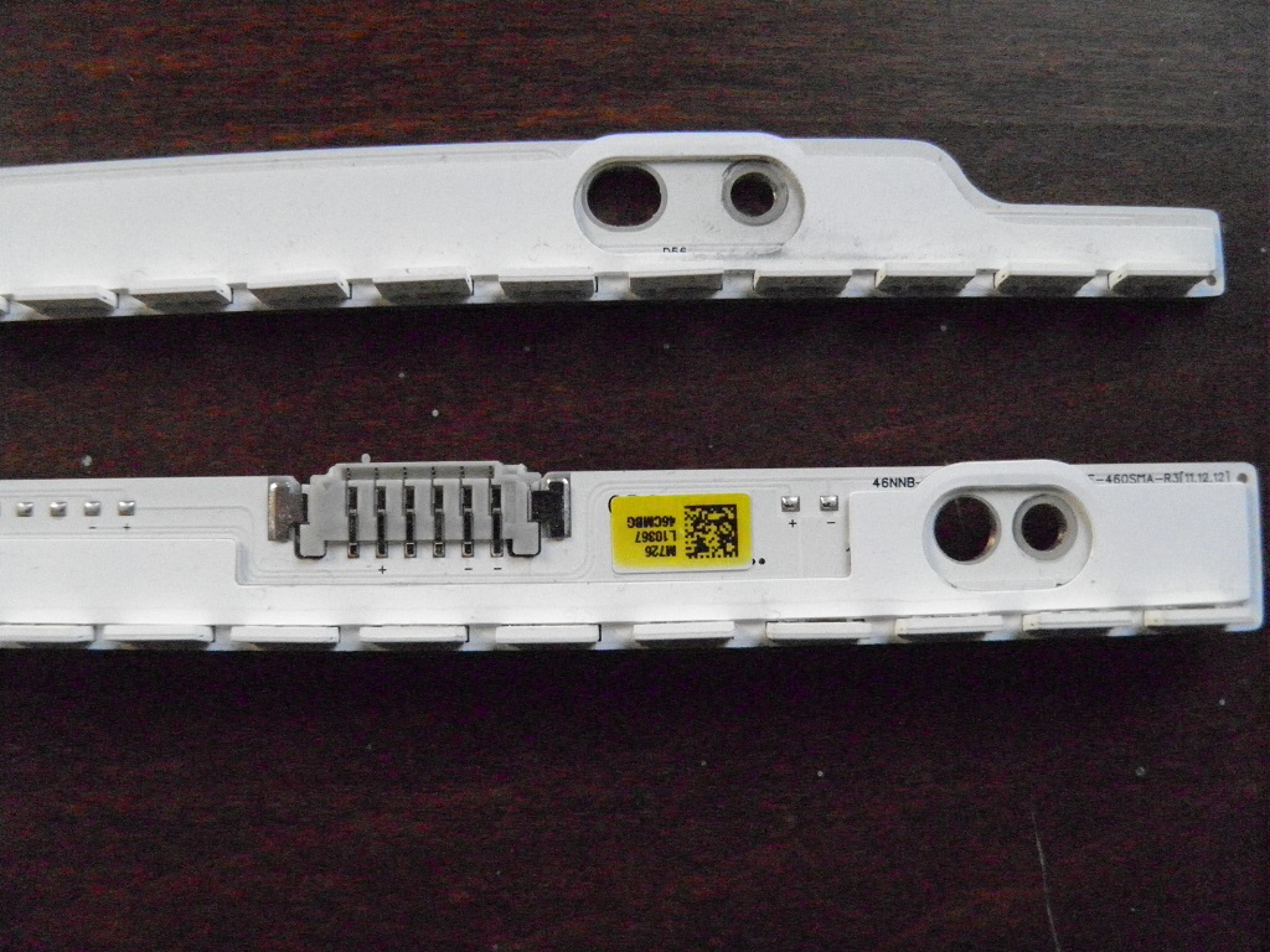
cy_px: 476
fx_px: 1027
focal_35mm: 28
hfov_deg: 63.4
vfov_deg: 49.7
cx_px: 635
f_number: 2.8
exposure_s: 1/320
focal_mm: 4.9
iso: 1600
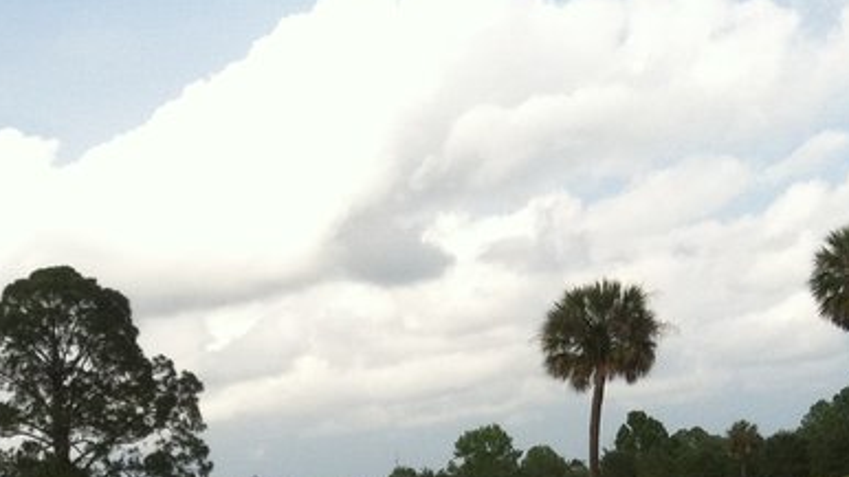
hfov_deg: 20.9
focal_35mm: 101
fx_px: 2273
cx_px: 176
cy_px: 753
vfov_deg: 11.4
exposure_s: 1/1034
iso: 80
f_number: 2.8
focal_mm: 3.85
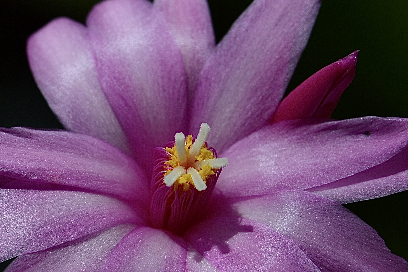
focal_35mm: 313
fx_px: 3547
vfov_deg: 4.4
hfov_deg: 6.6
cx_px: 215
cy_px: 196
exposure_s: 1/1000
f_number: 10
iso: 100
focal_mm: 105
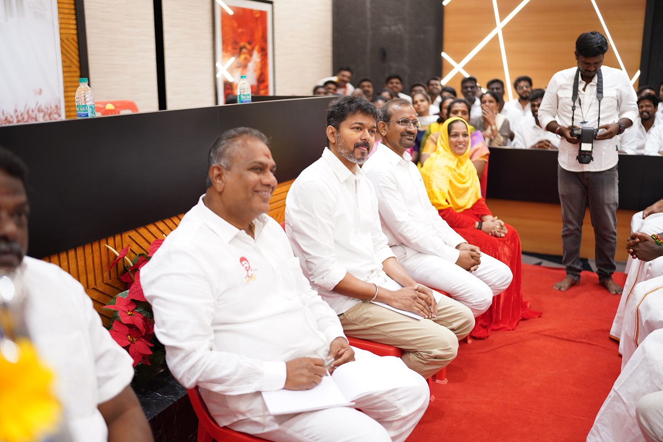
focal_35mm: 35
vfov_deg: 37.9
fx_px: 645
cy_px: 221
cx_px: 332
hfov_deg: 54.4
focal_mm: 35
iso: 500
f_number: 1.4
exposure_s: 1/200
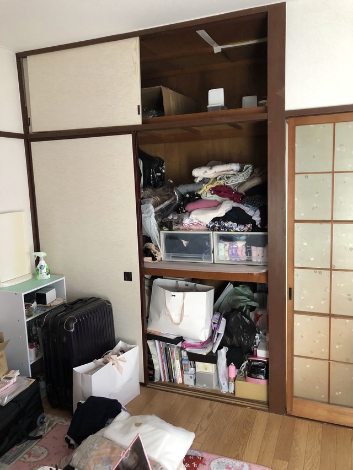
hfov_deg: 49.8
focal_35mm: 28
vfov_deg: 63.4
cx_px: 176
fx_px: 381
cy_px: 235
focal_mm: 3.99
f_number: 1.8
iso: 80
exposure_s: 1/15
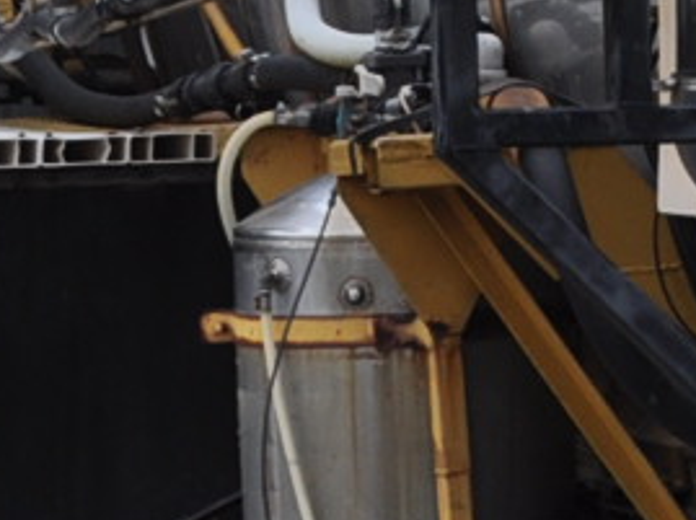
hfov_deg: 6.8
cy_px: 158
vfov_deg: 5.4
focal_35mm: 276
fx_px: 5542
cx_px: 1661
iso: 200
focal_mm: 24
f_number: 8
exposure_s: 1/250
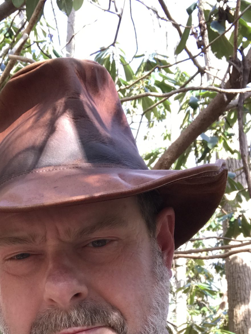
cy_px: 271
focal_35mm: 56
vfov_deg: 33.3
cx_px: 69
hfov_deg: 25.9
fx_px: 541
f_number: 2.2
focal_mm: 2.87
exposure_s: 1/60
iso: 32
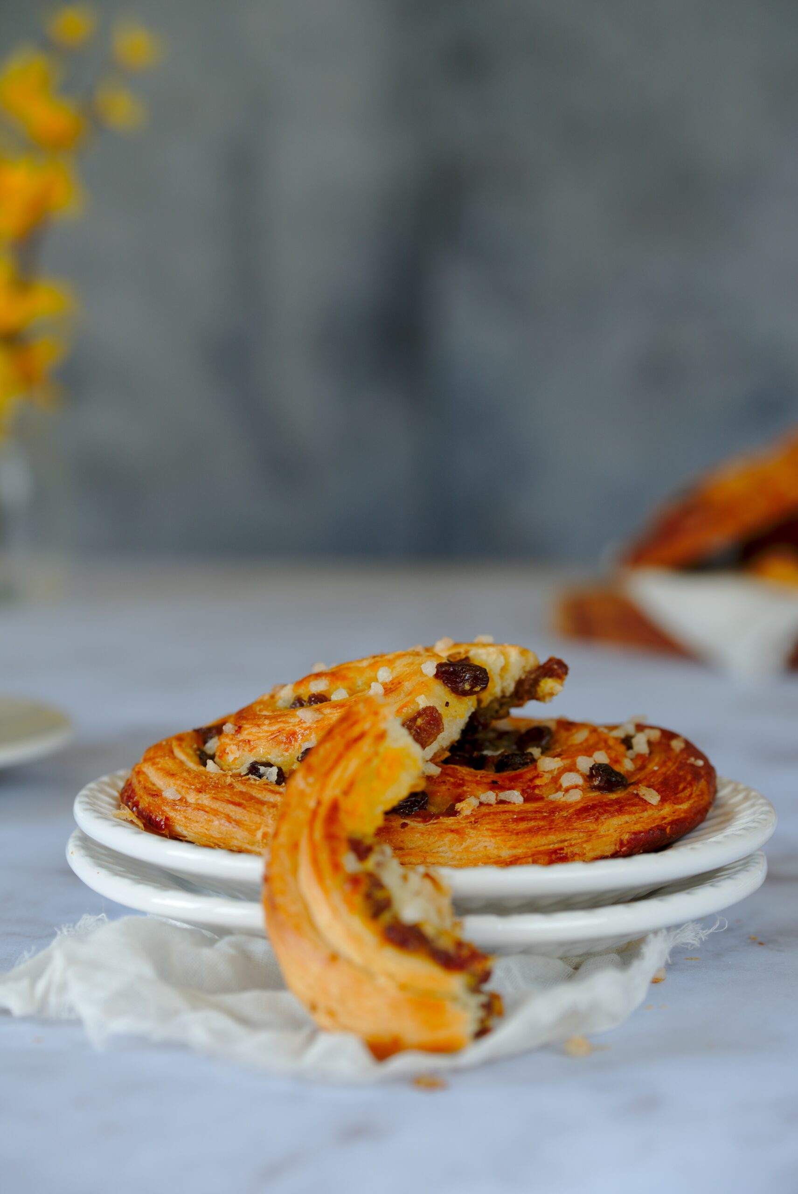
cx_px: 399
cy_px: 597
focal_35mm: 90
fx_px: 2987
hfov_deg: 15.2
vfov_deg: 22.6
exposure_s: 1/13
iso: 100
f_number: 5
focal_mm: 90
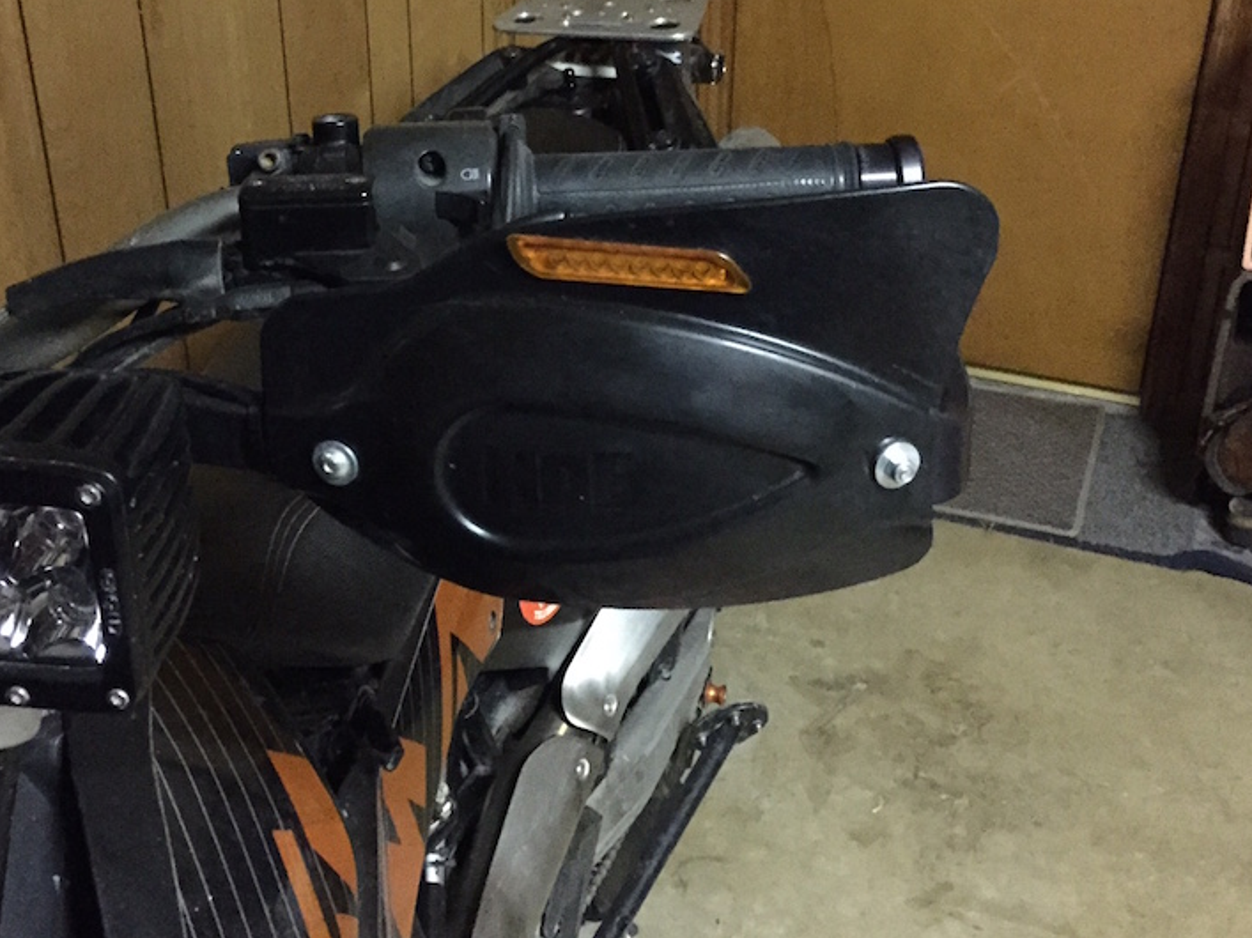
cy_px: 352
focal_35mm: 42
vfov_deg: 34.2
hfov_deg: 44.7
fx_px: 1519
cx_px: 547
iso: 1600
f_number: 2.2
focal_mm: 4.15
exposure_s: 1/15
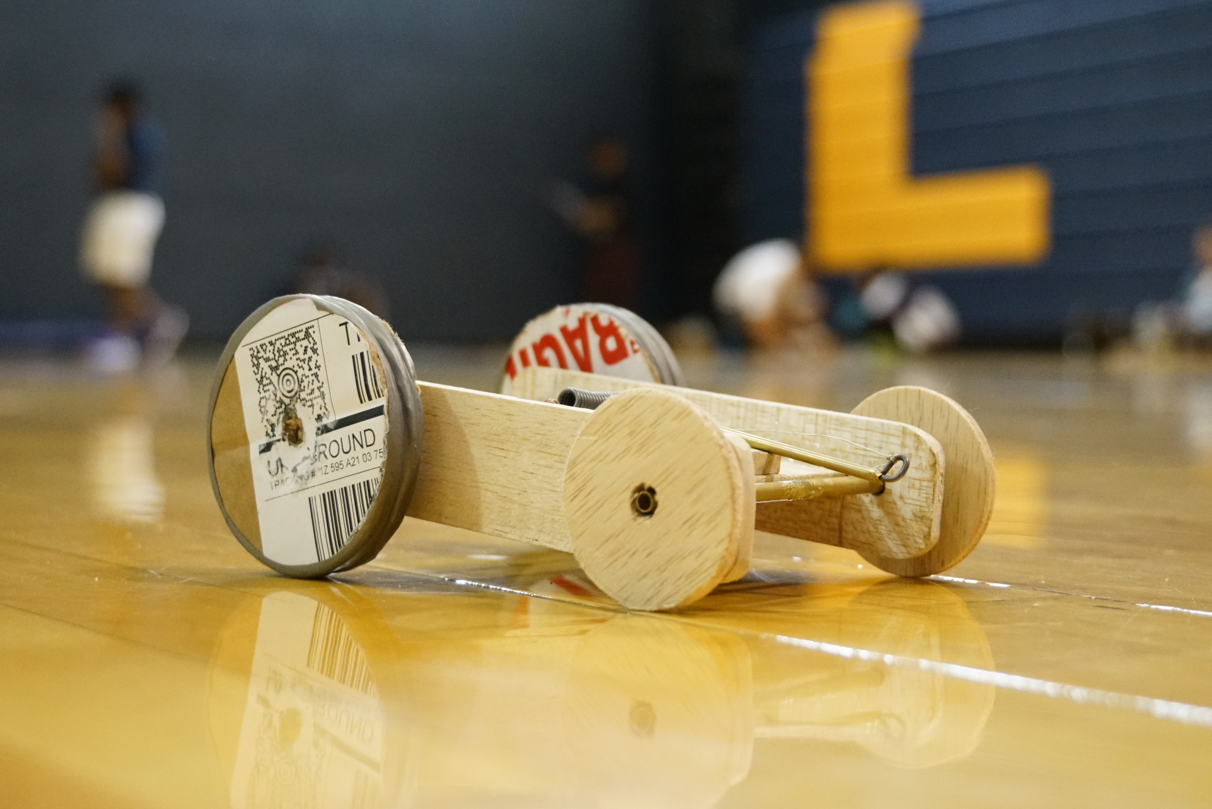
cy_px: 404
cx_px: 606
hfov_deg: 31.9
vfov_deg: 21.6
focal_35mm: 63
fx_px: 2121
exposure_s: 1/160
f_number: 5
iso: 6400
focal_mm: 42
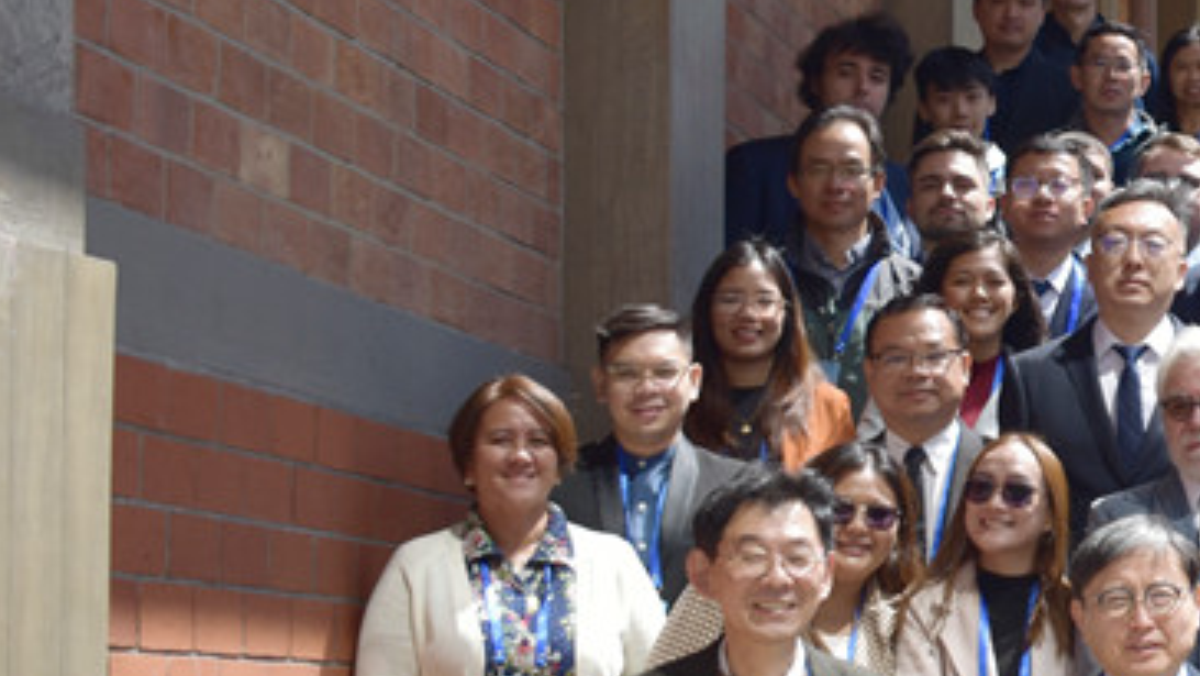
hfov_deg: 17.3
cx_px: 1559
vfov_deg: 10.4
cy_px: 346
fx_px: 3706
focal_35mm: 116
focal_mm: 27
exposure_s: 1/640
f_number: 4
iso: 100
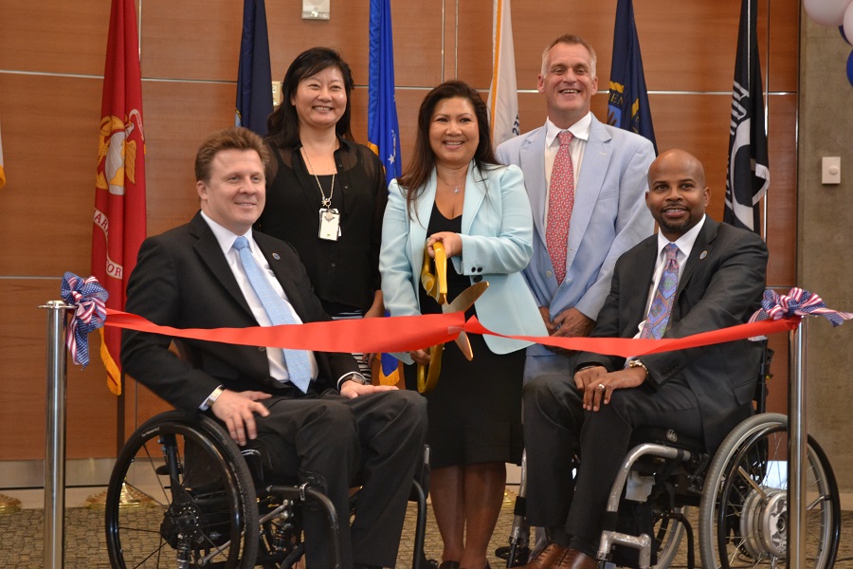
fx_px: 1706
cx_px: 426
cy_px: 284
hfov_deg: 28.1
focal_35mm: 72
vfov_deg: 18.9
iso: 800
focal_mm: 48
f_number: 5.3
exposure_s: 1/13
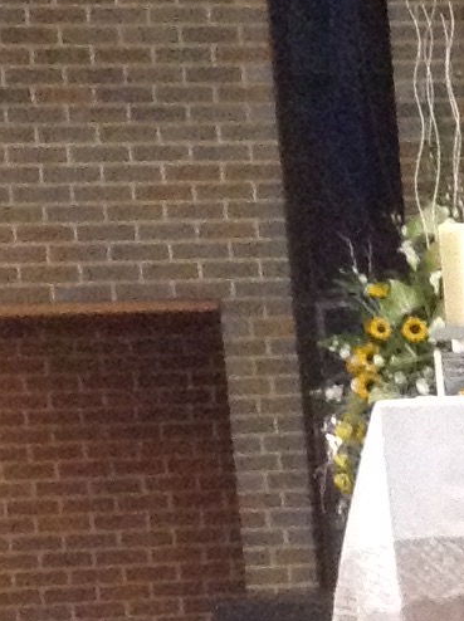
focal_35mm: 173
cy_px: 856
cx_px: 1114
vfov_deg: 11.1
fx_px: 3100
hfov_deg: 7.9
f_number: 2.4
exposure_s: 1/15
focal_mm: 3.3
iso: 250
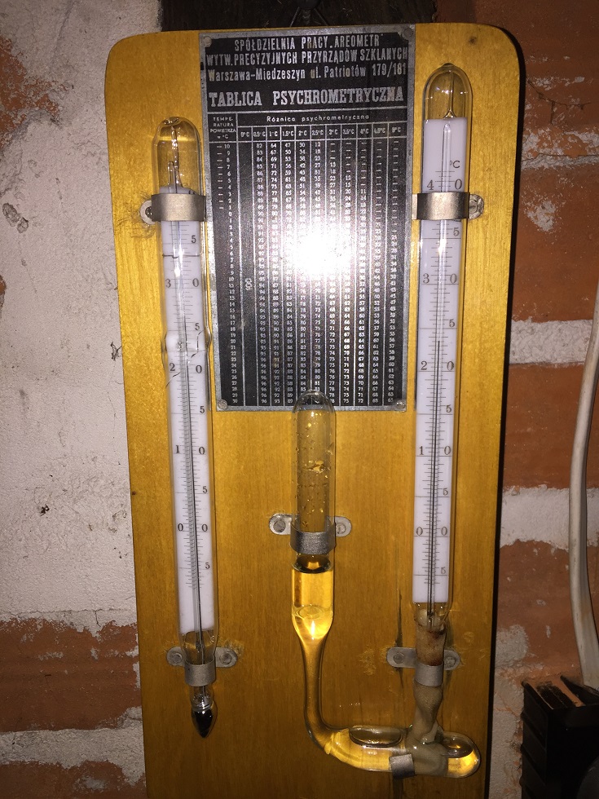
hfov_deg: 48.2
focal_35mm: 29
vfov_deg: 61.7
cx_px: 300
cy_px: 400
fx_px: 669
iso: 32
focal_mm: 4.15
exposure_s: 1/69
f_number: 2.2
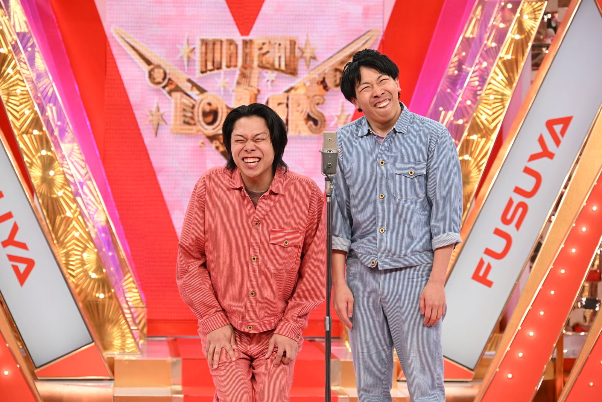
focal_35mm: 155
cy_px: 201
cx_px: 301
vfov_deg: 8.9
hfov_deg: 13.2
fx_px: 2592
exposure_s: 1/200
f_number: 7.1
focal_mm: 155
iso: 2500
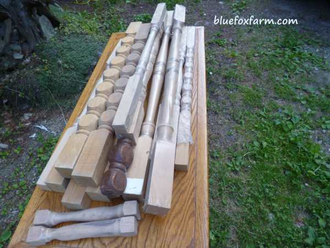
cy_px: 124
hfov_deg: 71.6
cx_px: 165
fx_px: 229
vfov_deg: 56.8
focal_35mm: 24
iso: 125
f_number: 2.5
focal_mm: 4.3
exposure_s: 1/60
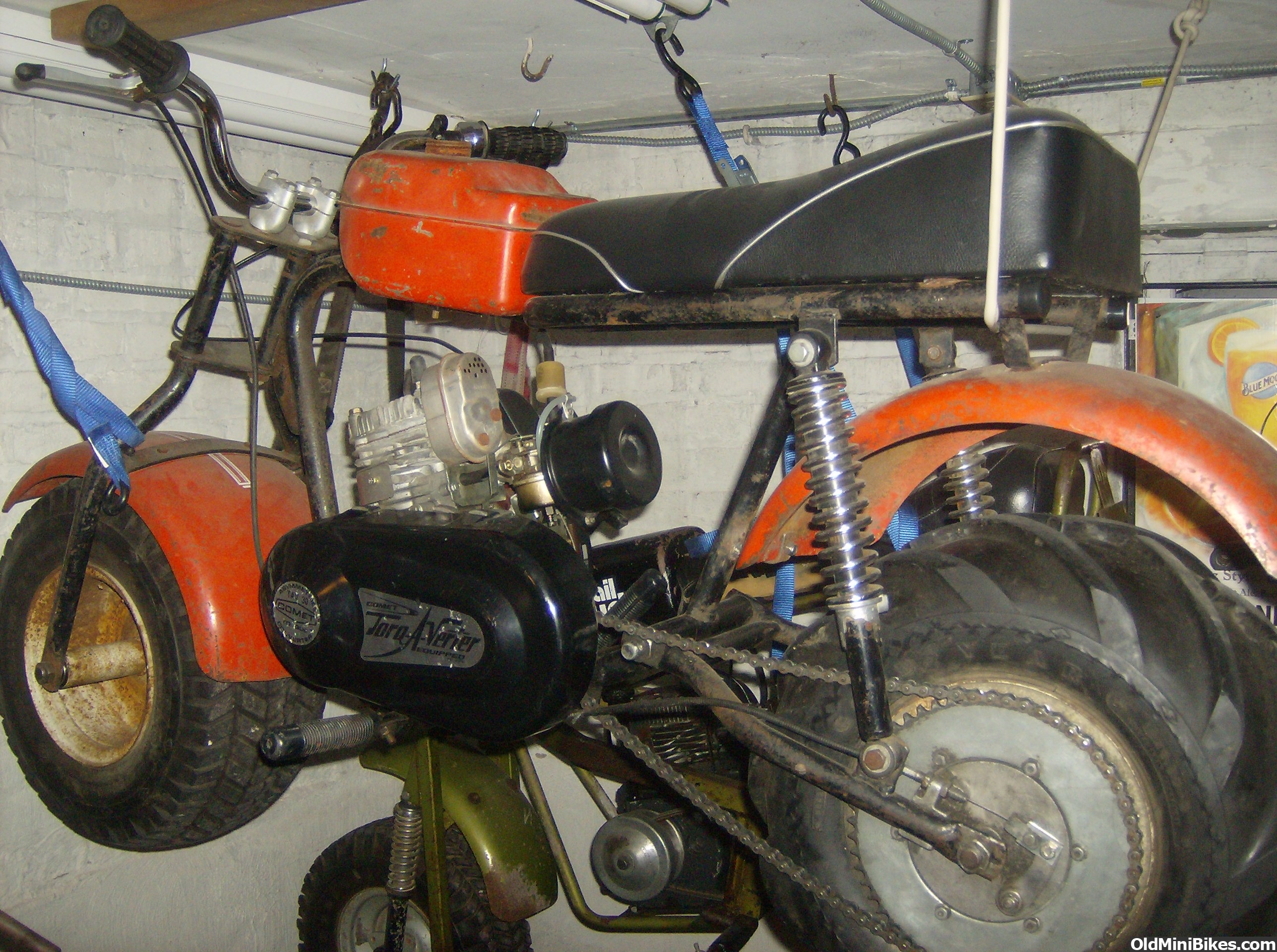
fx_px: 1325
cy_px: 476
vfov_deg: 39.5
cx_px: 638
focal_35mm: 36
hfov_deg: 51.5
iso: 200
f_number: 2.8
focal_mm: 6
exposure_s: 1/60
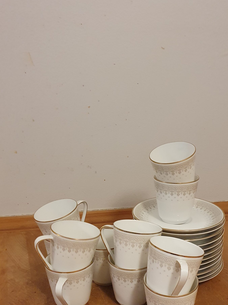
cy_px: 204
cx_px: 140
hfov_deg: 38.5
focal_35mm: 37
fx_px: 325
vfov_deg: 49.3
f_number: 2.4
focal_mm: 4.32
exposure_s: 1/33
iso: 500
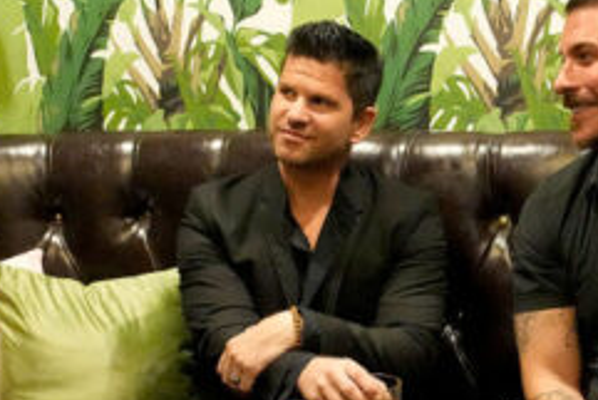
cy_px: 432
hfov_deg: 23.4
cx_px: 459
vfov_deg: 15.5
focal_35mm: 86
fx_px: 1429
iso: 12800
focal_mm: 27
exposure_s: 1/160
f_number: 2.8
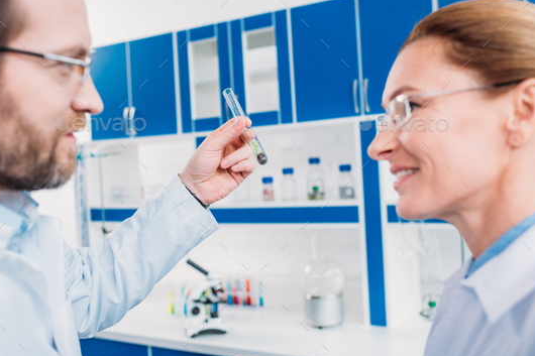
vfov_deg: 34.2
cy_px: 171
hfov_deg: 49.5
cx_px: 249
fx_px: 579
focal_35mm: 39
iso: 320
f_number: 3.2
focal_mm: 35
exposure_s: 1/200
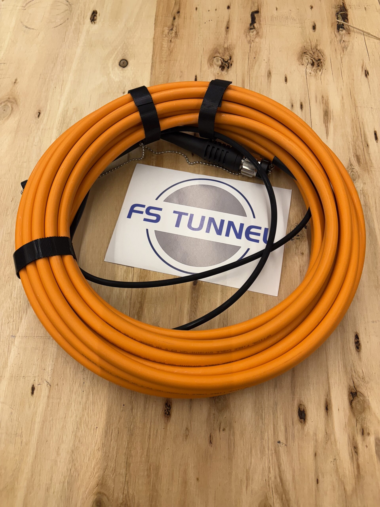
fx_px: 381
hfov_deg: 53.1
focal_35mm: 26
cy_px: 254
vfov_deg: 67.3
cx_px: 190
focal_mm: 5.96
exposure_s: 1/100
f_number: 1.6
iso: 80
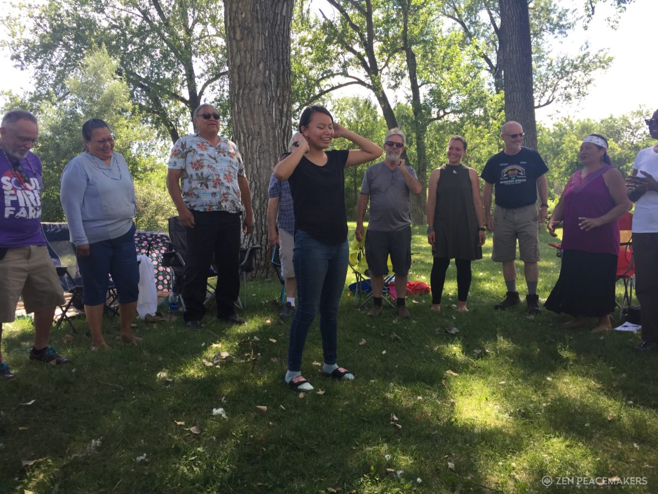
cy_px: 247
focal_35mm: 29
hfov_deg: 61.7
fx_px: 551
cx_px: 329
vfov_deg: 48.2
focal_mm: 4.15
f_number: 2.2
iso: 32
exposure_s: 1/395
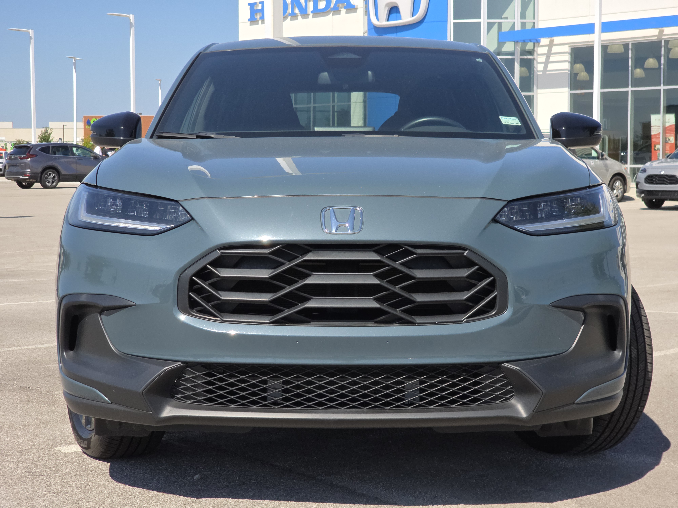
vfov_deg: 21.3
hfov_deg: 28.2
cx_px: 339
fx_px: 1351
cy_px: 254
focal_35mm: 69
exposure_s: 1/1889
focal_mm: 7.9
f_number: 2.4
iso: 50
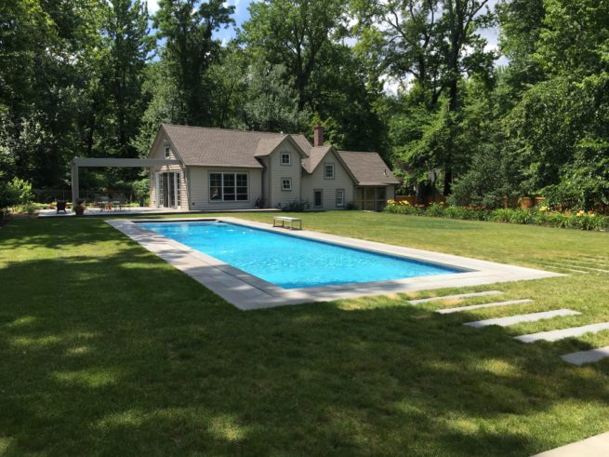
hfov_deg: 61.7
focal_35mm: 29
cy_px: 228
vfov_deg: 48.2
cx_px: 304
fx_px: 510
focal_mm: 4.15
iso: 25
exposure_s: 1/938
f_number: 2.2
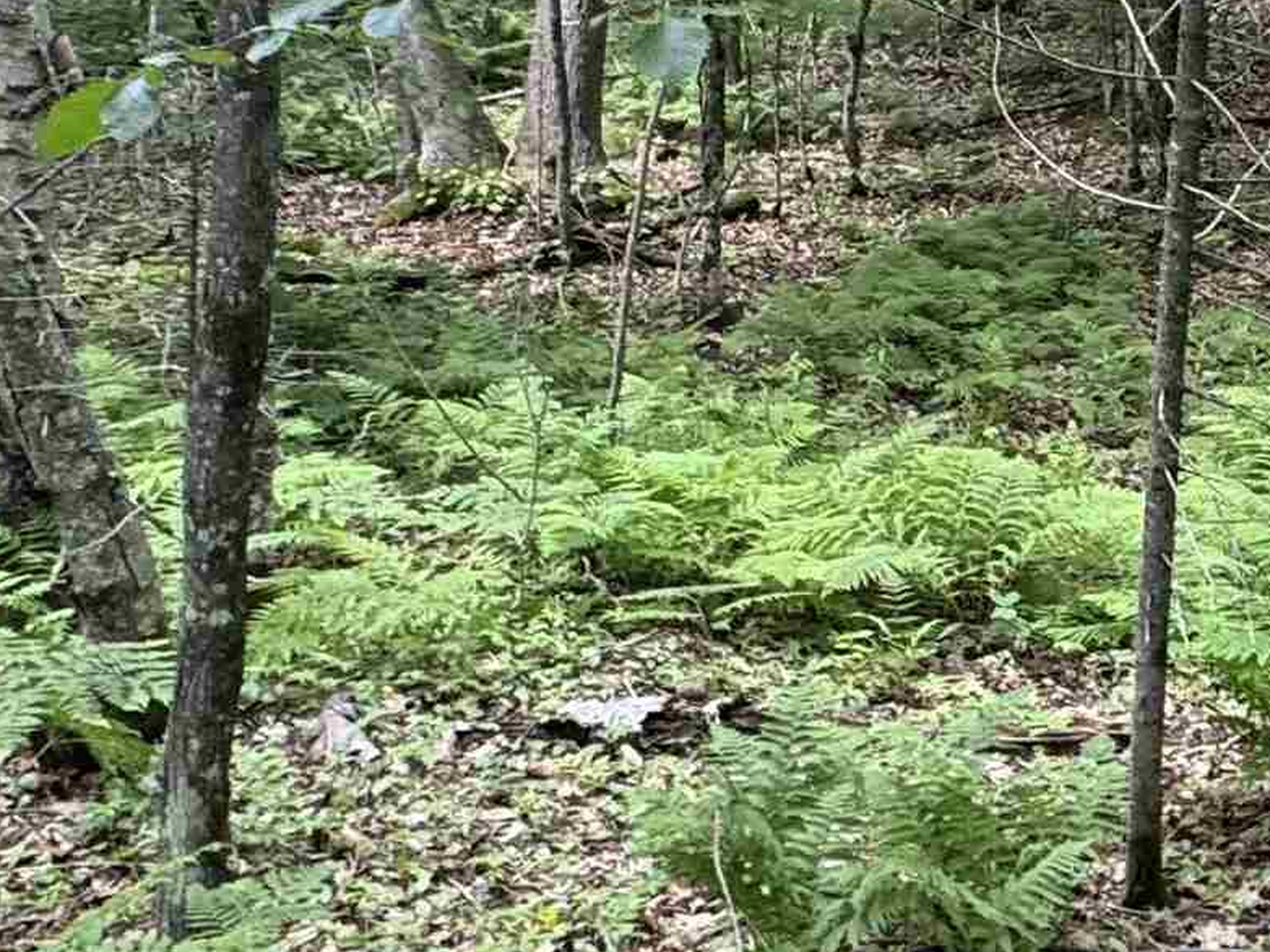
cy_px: 192
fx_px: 2017
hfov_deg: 32.7
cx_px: 1203
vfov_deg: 26.1
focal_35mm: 55
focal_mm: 2.22
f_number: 2.2
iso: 125
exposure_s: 1/99
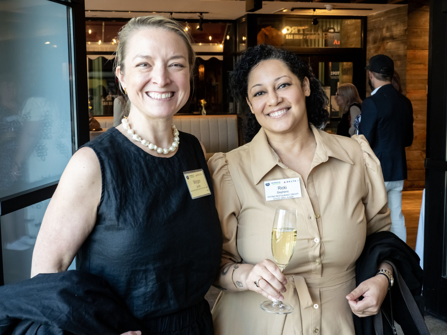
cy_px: 168
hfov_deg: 39.7
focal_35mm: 48
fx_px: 620
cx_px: 224
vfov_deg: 30.3
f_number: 5.6
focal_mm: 24
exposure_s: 1/30
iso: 1600
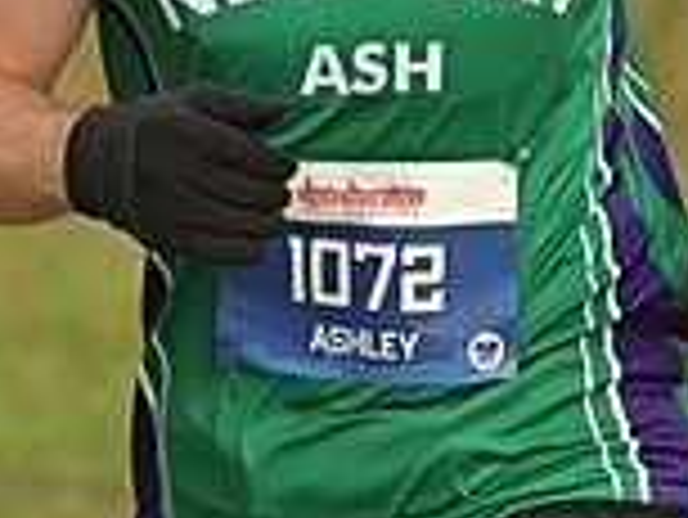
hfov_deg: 2.6
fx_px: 14998
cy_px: 162
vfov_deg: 2.0
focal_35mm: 754
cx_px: 229
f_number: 5.6
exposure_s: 1/1250
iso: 1100
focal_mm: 200
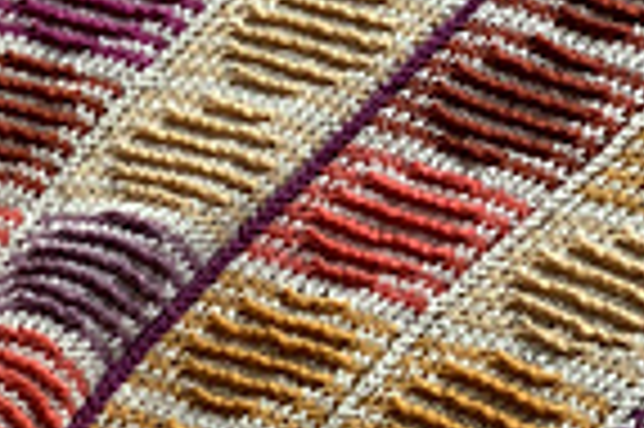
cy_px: 491
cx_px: -133
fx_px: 3377
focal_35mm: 189
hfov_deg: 10.7
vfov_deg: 7.2
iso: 200
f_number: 2.4
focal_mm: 6
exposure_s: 1/60
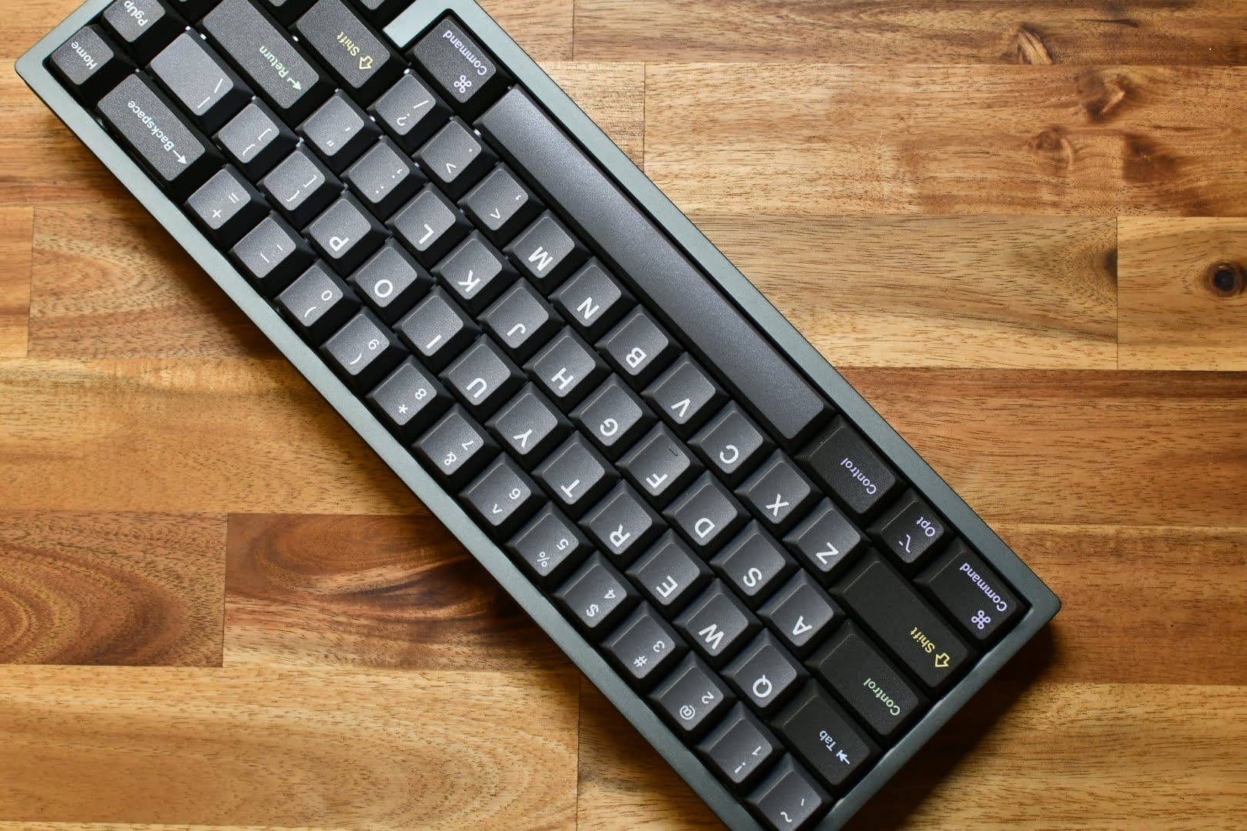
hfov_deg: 38.2
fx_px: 1801
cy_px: 416
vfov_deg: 26.0
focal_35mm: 52
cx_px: 624
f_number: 5
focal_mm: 35
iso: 800
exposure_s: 1/60
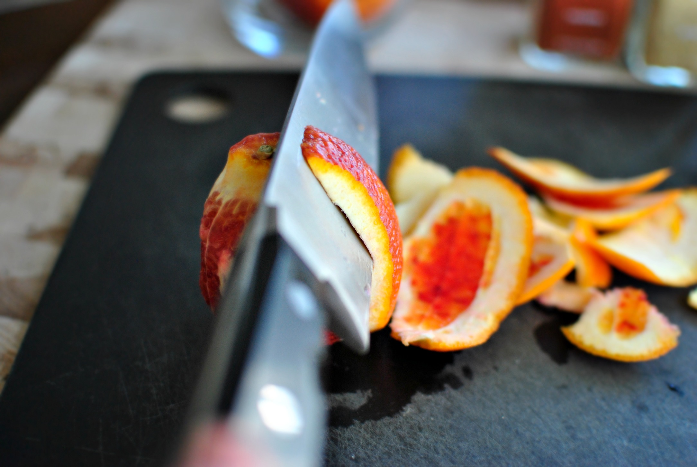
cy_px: 234
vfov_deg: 25.8
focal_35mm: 52
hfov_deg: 37.8
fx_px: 1018
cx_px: 348
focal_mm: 35
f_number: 2.2
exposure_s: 1/250
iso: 400
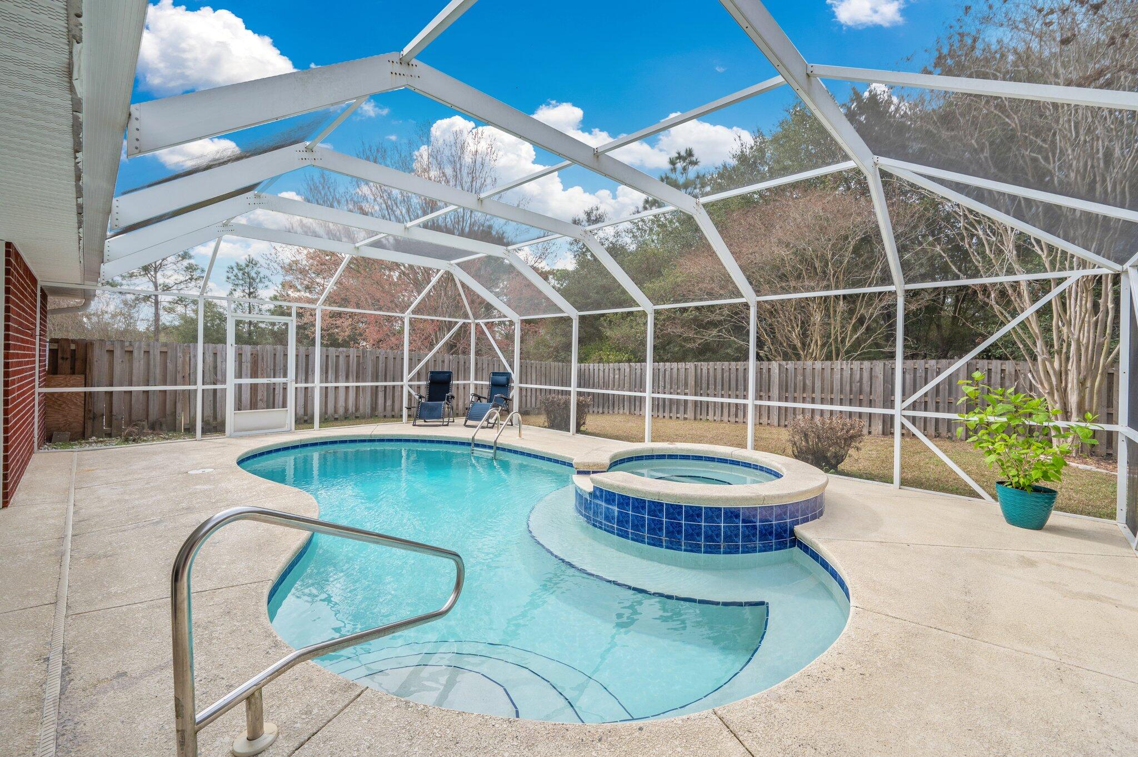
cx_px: 569
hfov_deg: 104.3
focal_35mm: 14
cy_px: 378
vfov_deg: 81.1
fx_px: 442
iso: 100
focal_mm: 14
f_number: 9
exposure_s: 1/200
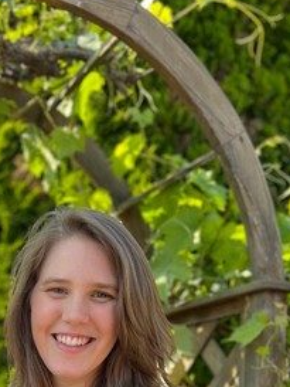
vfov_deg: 28.6
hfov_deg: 23.0
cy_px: 432
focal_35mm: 61
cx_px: -7
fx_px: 681
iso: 50
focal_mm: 5.7
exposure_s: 1/723
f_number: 1.5
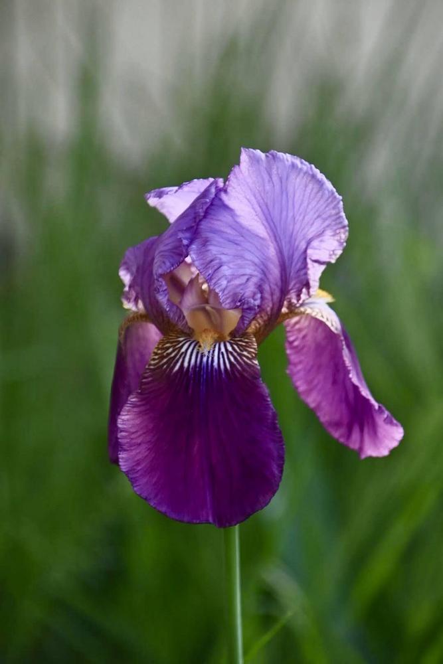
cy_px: 332
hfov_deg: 5.0
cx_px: 222
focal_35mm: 277
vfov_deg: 7.4
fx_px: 5111
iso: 400
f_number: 6.3
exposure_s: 1/320
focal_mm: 185
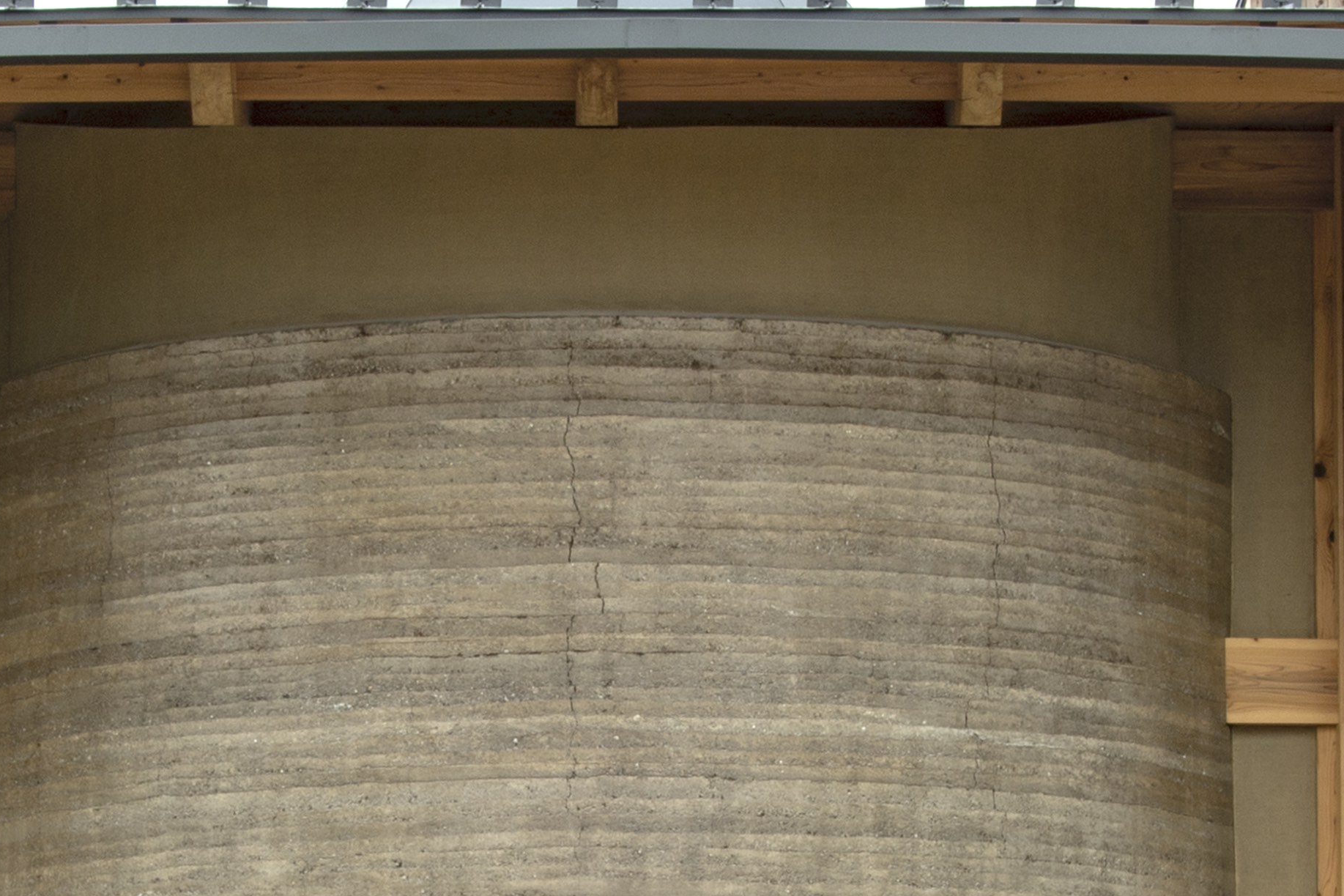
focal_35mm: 176
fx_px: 6570
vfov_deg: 7.8
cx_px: 570
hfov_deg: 11.7
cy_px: 780
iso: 125
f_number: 22
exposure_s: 1/20
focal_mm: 58
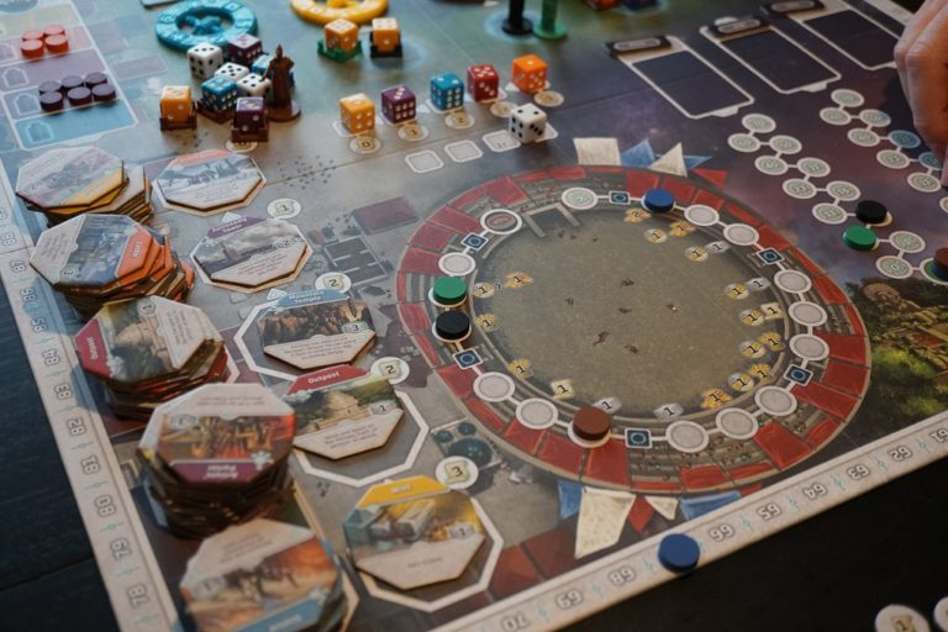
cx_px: 474
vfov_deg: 29.9
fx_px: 1185
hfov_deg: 43.6
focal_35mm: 45
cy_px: 316
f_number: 4
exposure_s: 1/160
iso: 1250
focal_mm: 30
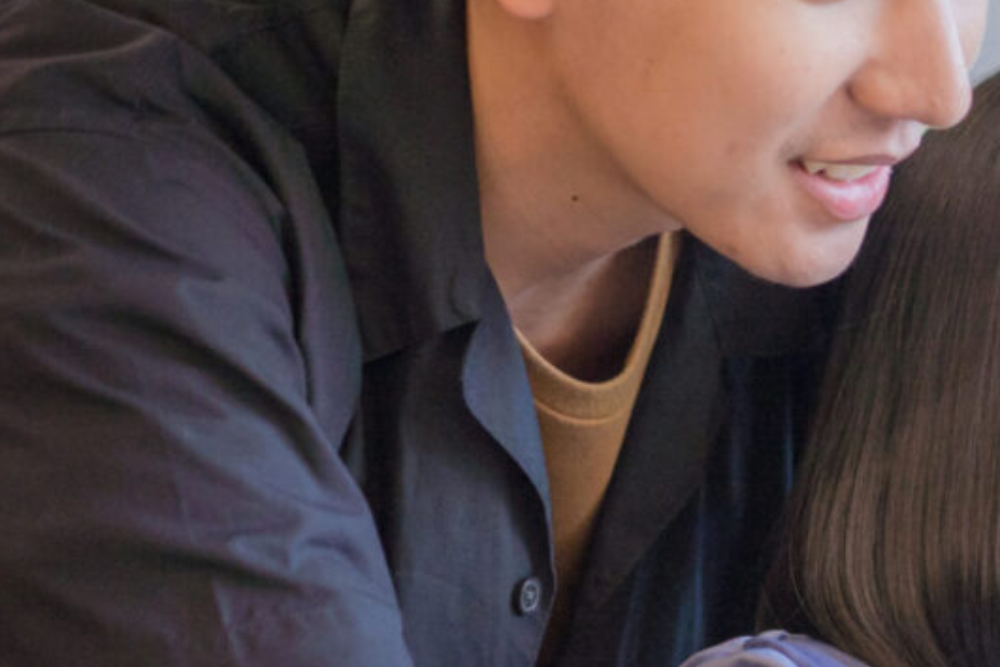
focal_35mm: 212
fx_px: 5888
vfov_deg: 6.5
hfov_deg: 9.4
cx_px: 1501
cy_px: 445
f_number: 2.2
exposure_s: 1/160
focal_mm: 55
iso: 100
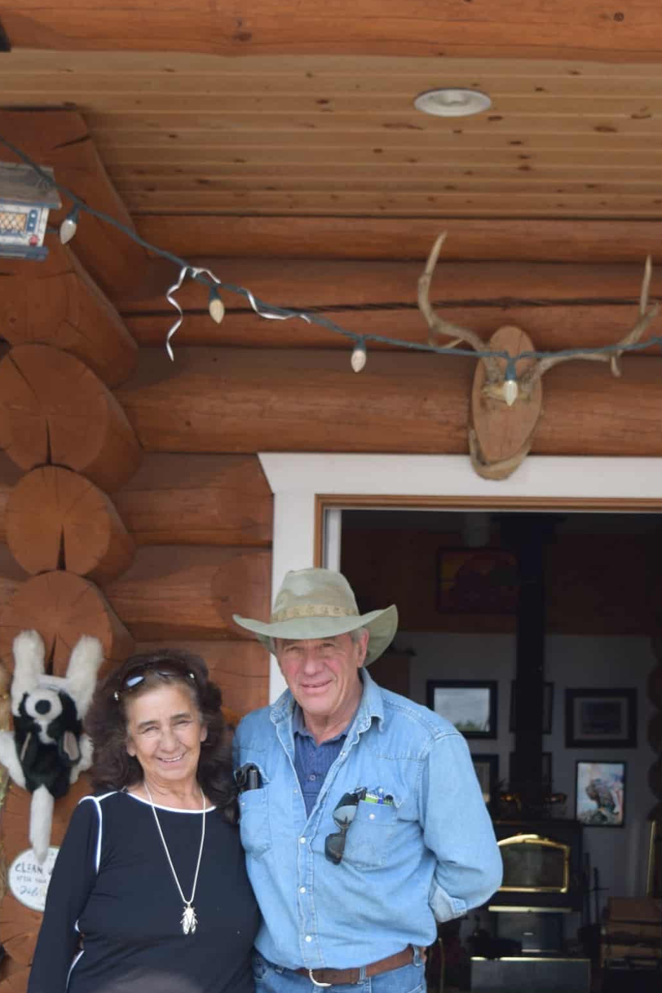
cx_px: 400
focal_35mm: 70
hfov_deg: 19.4
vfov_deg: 28.6
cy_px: 679
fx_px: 1931
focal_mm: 28
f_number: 4.2
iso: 200
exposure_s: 1/500
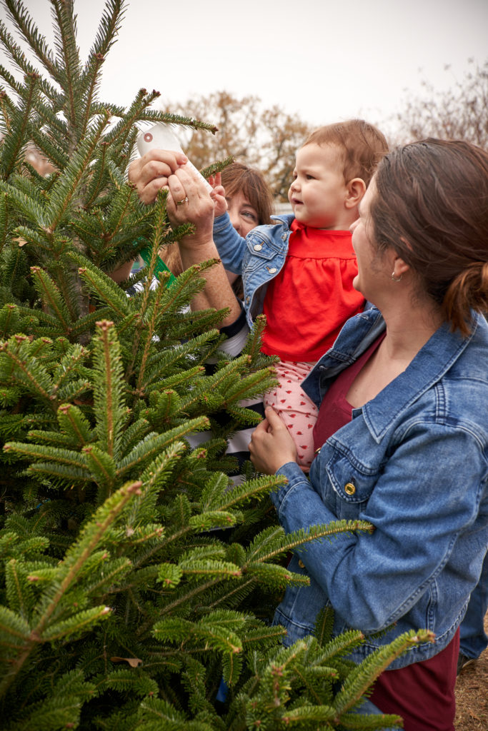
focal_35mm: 35
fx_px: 711
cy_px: 366
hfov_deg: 37.9
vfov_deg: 54.4
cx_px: 244
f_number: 5.6
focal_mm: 35
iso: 100
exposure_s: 1/160
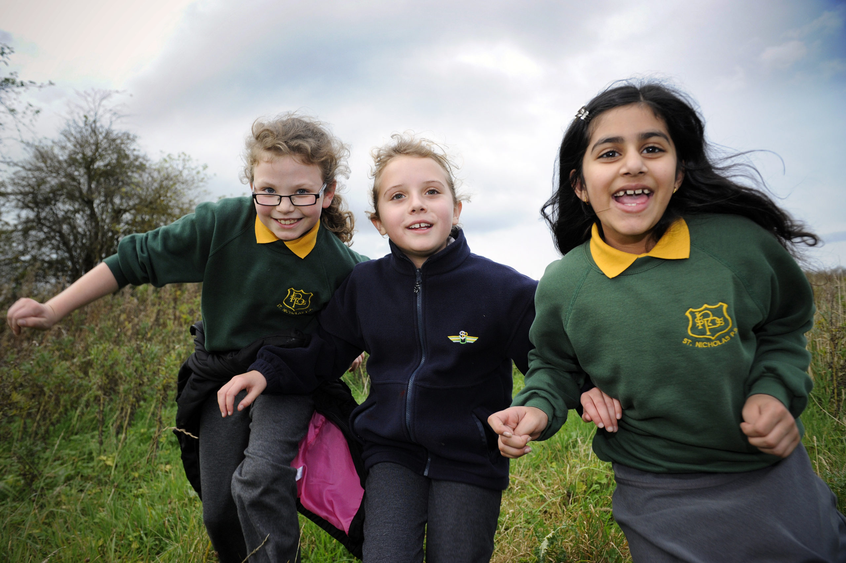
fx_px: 564
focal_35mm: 24
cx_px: 423
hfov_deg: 73.8
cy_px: 282
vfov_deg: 53.1
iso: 1250
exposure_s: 1/500
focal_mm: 24
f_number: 5
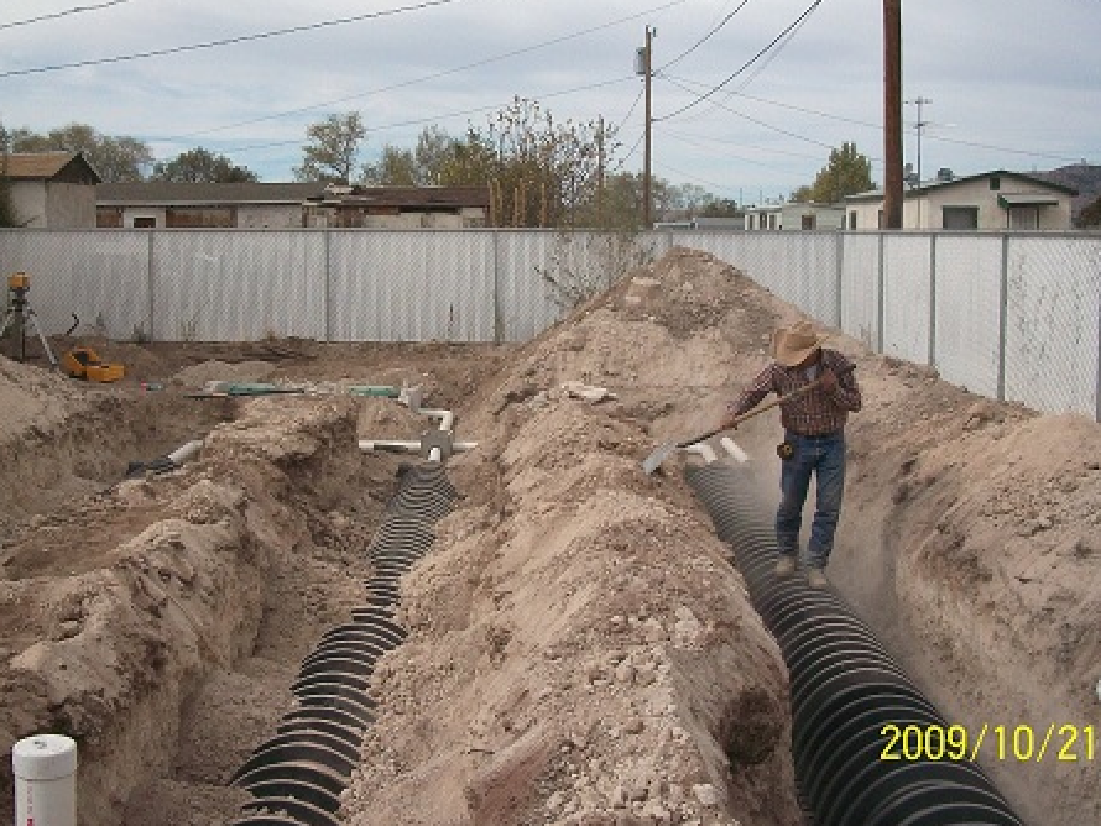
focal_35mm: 40
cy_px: 343
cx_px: 482
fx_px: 1273
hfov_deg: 46.7
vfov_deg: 35.9
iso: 80
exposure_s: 1/640
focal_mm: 5.7
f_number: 5.5
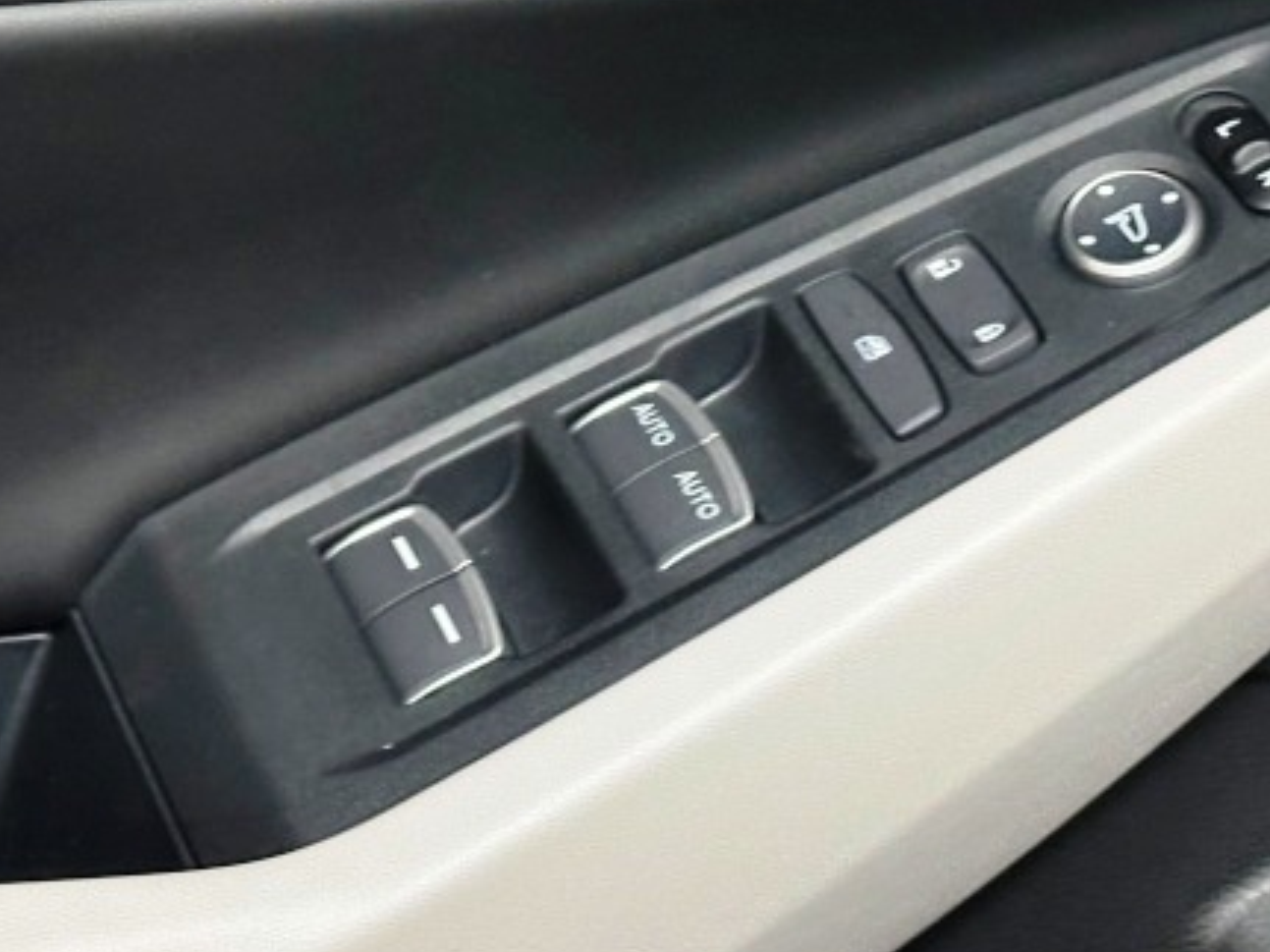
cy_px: 6
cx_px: 660
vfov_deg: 12.8
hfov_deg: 17.3
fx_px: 4181
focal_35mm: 114
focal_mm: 6.86
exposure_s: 1/30
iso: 500
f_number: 1.78
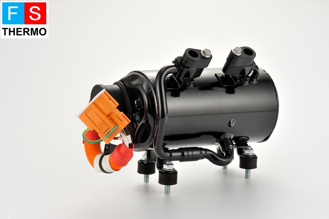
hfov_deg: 19.5
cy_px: 110
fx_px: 959
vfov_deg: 13.0
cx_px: 164
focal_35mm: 105
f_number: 25
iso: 200
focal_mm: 105
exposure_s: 1/125
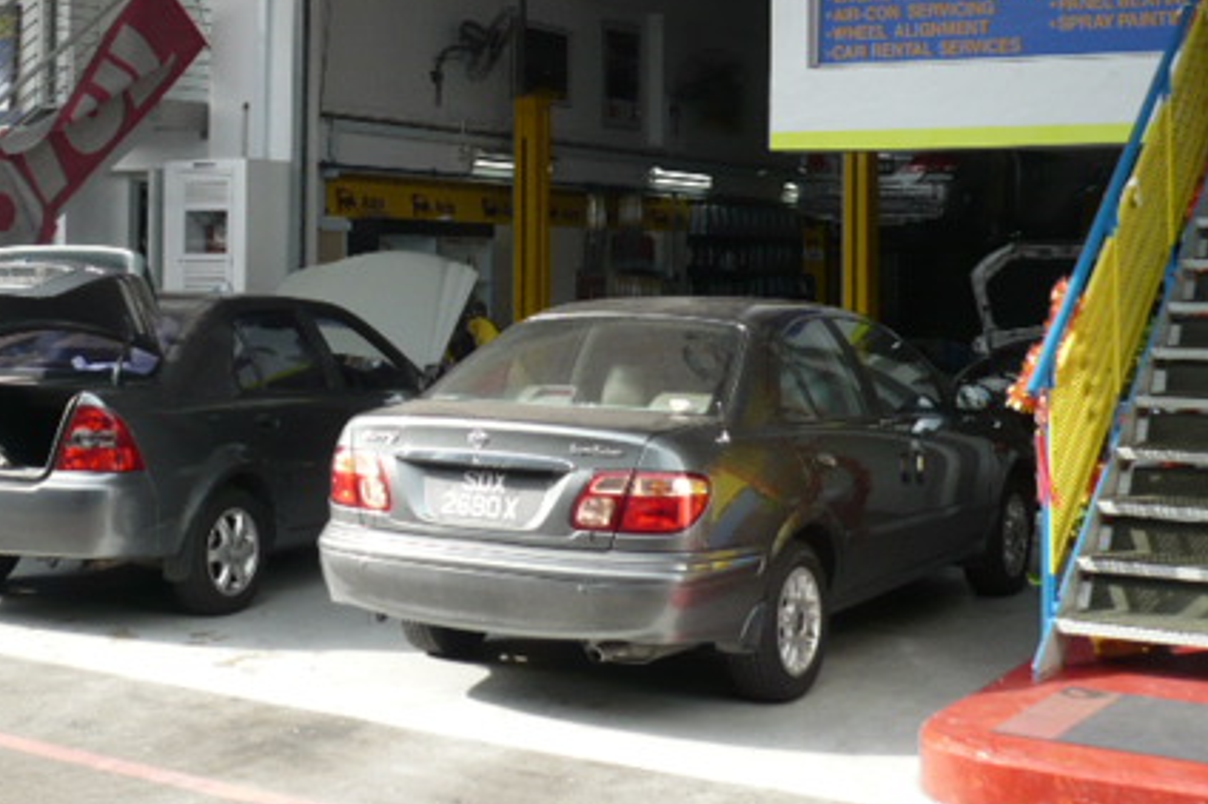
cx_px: 481
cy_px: 163
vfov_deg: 24.2
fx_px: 1844
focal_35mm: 55
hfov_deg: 36.1
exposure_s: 1/320
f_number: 2.8
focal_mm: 5.8
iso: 100
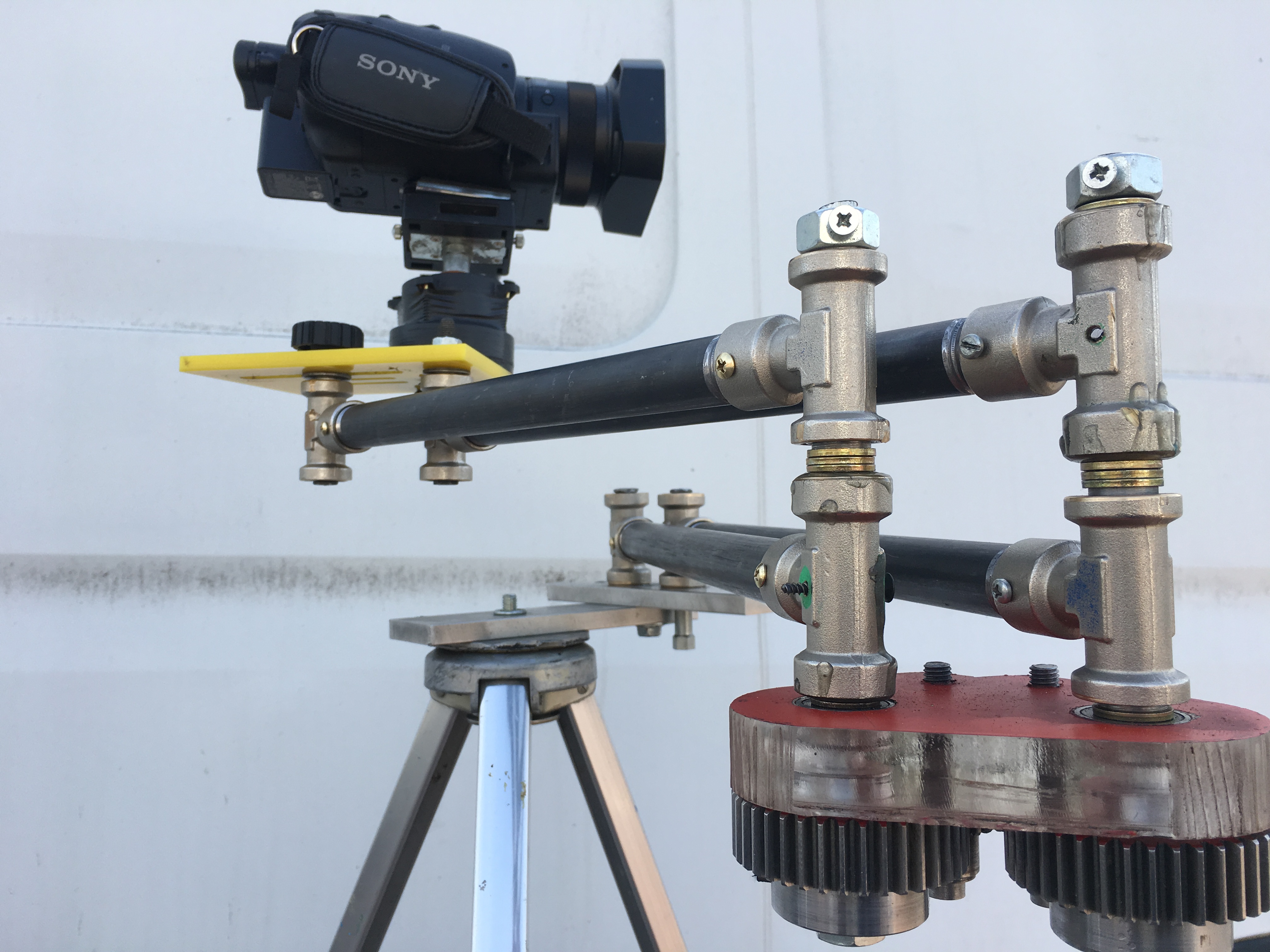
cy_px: 476
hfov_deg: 61.7
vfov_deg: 48.2
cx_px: 635
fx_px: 1064
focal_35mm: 29
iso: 25
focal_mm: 4.15
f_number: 2.2
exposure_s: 1/545
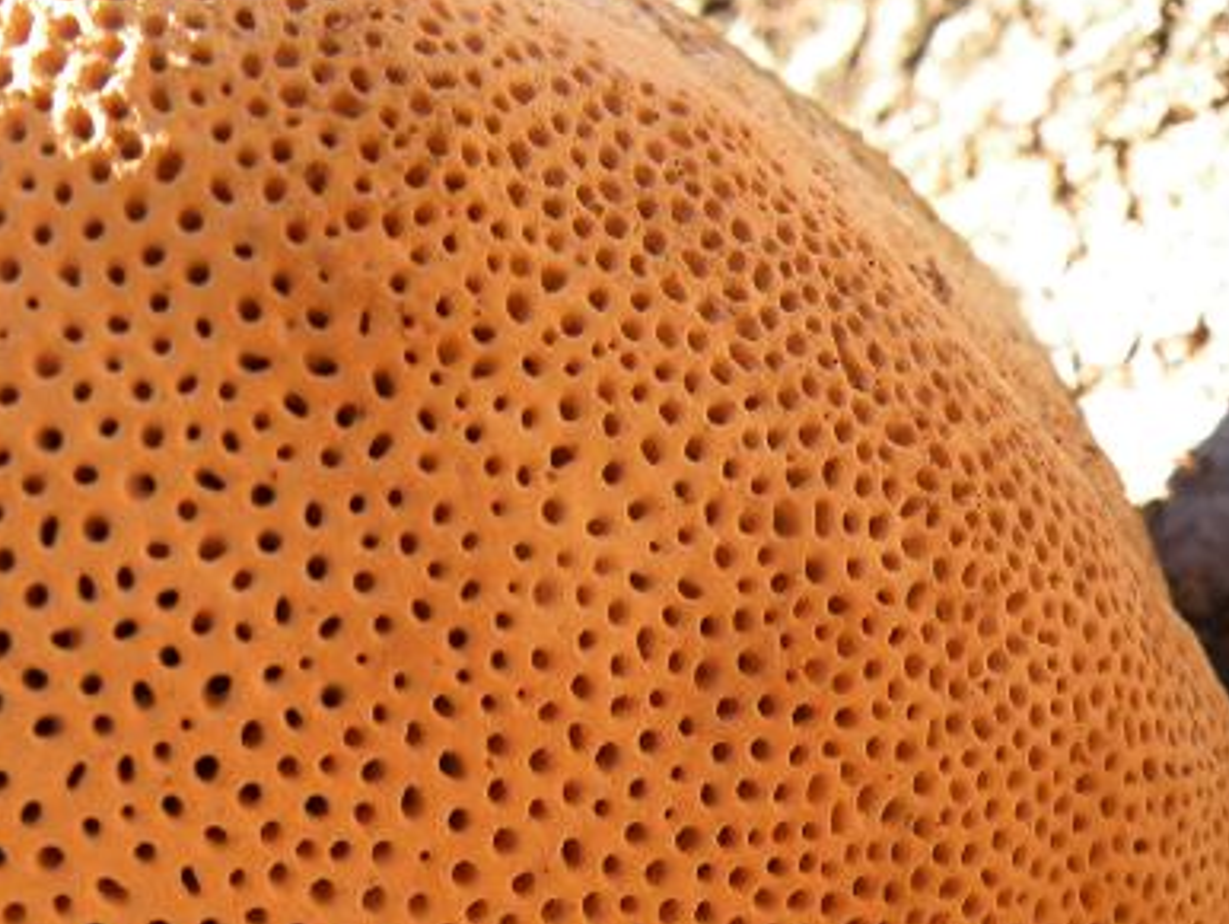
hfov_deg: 36.4
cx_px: 267
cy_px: 777
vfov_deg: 27.8
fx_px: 1812
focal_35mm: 51
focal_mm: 4.7
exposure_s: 1/92.6
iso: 64
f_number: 3.5
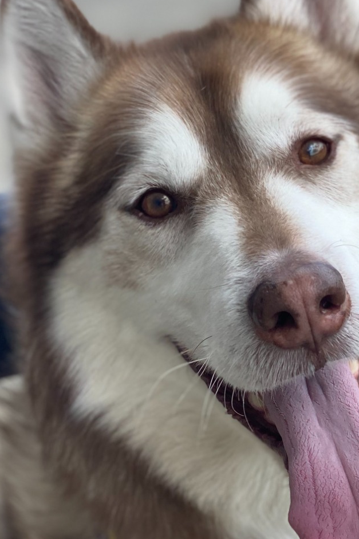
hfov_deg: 11.8
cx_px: 347
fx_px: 1721
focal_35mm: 115
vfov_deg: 17.8
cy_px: 265
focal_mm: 6
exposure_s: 1/428
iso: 20
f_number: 2
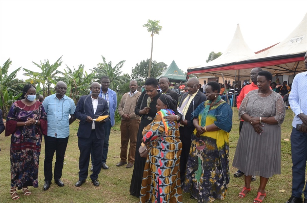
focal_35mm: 27
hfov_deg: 67.5
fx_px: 230
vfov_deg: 47.8
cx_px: 154
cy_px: 102
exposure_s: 1/250
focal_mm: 18
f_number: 8
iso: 400
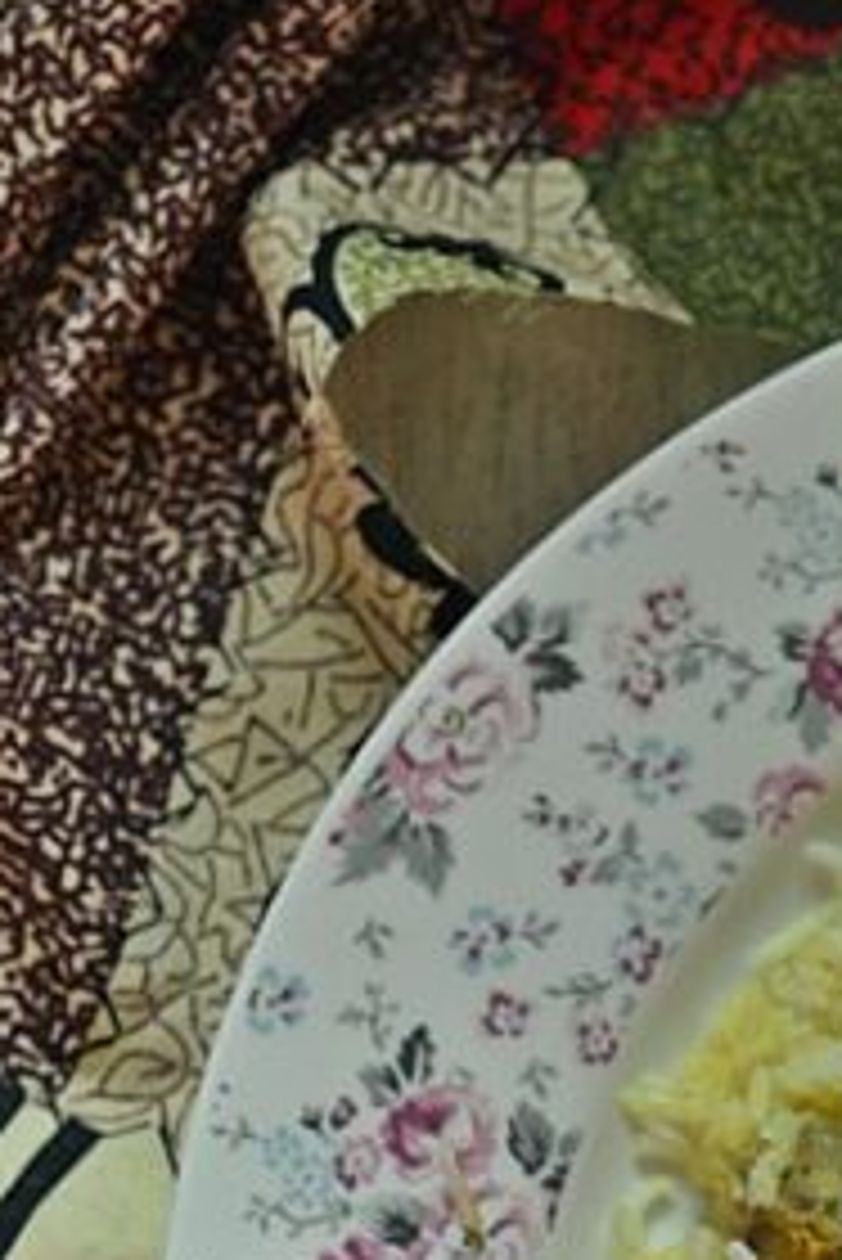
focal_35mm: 221
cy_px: 1015
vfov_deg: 9.3
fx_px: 7743
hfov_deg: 6.2
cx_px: 1202
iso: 400
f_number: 4
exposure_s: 1/60
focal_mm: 50
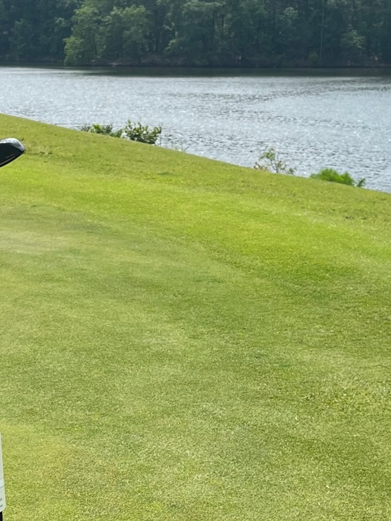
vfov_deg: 26.6
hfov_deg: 20.1
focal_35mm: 73
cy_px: 326
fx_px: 1099
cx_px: 124
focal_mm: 5.1
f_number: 1.6
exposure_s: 1/2825
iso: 50
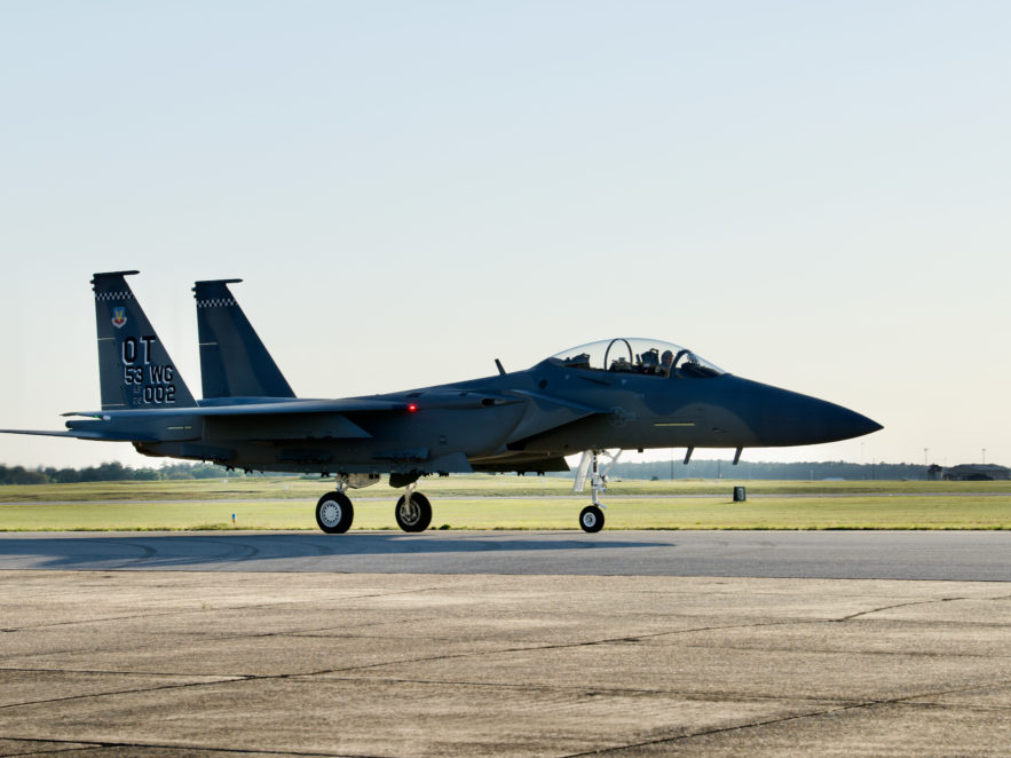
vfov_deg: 15.1
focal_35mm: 98
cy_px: 377
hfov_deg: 20.0
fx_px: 2862
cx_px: 472
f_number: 9
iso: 100
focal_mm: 90
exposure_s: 1/320
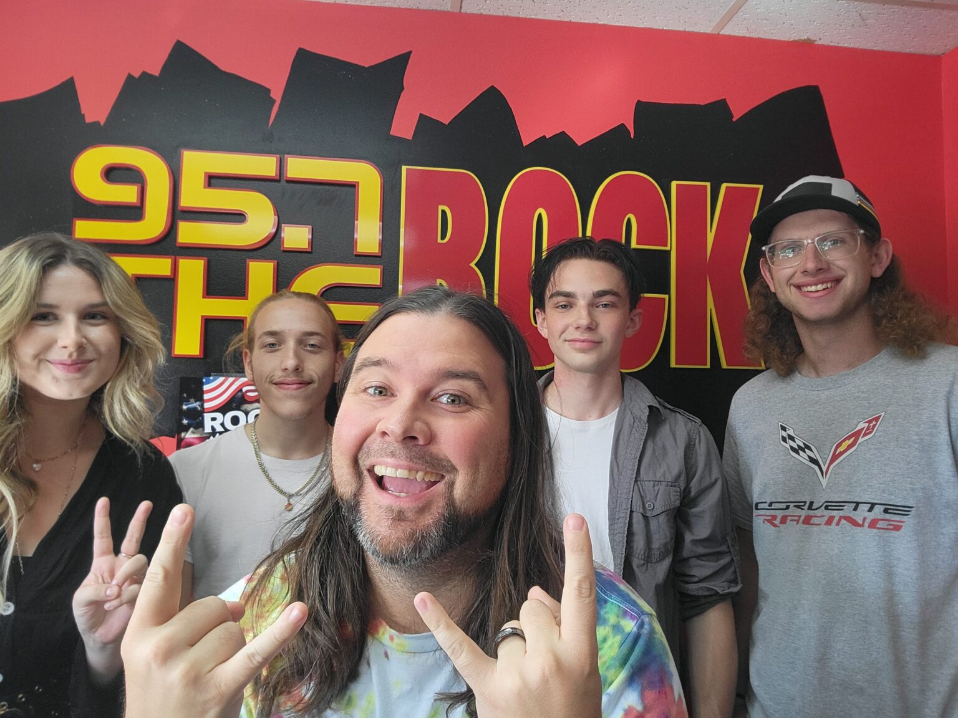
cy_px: 359
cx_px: 479
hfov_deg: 69.4
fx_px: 692
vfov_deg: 54.9
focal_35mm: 25
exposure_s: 1/120
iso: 400
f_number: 2.2
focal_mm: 3.3
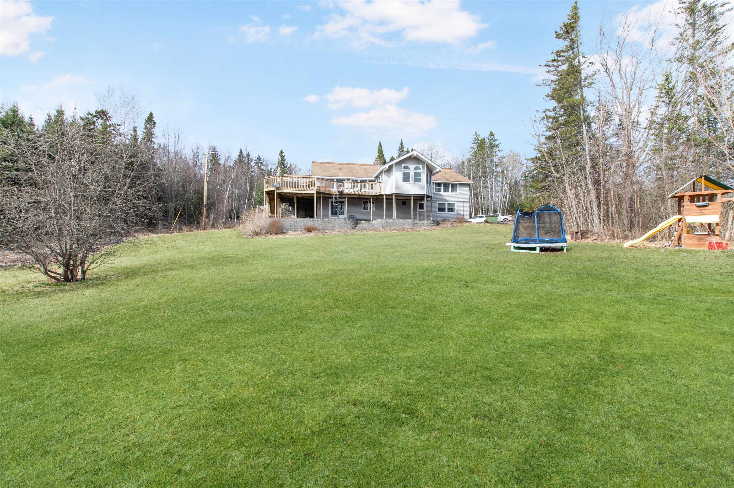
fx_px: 306
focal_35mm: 15
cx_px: 367
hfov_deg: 100.4
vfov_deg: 77.2
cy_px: 244
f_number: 8
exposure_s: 1/125
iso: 100
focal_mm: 10
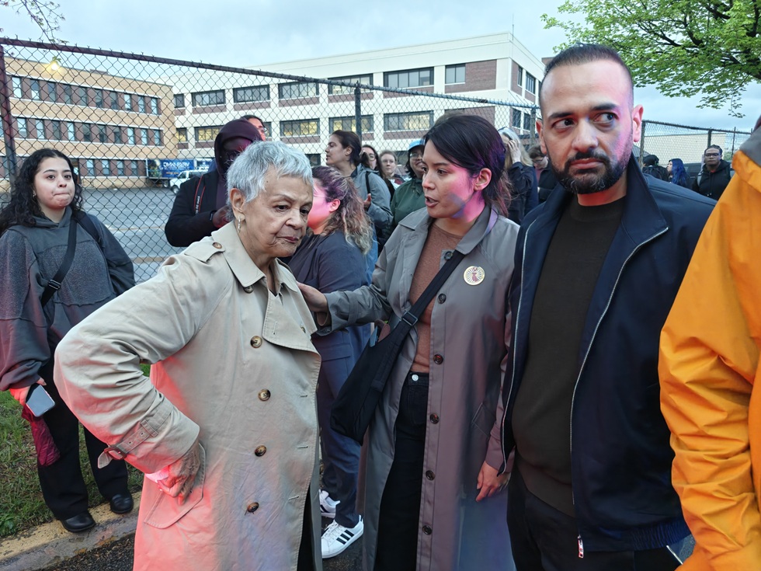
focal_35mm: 23
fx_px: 506
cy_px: 286
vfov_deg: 58.9
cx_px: 380
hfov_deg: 73.9
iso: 2500
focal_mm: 6.06
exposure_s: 1/197
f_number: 1.6
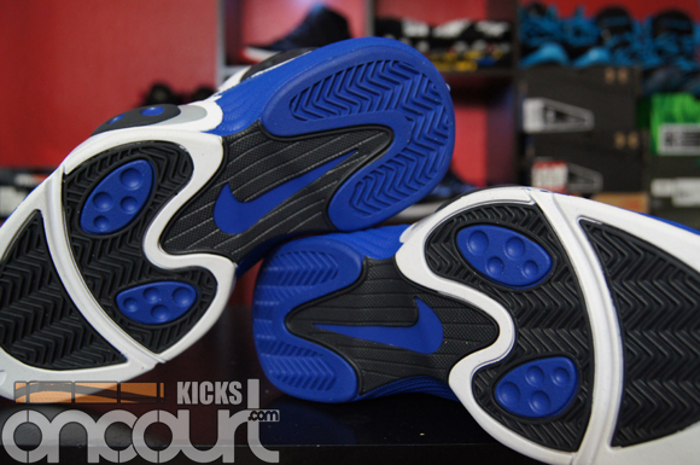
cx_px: 350
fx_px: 699
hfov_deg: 53.2
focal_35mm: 36
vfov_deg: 36.8
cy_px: 232
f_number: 4
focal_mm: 24
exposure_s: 1/40
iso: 1250
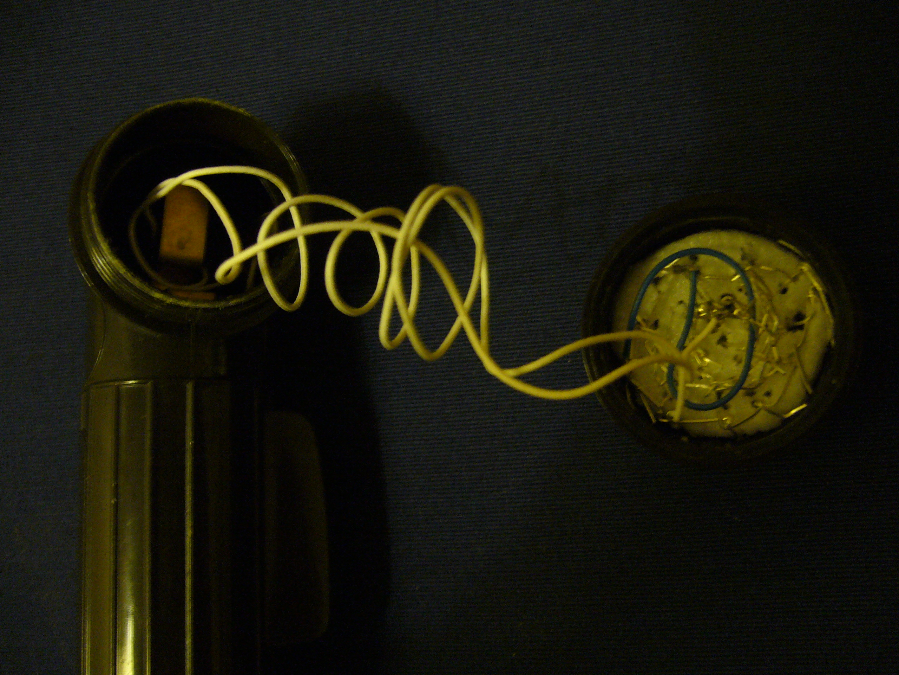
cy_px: 338
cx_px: 450
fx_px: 909
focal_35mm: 35
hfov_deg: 52.6
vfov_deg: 40.7
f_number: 2.8
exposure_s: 1/8
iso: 200
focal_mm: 5.8
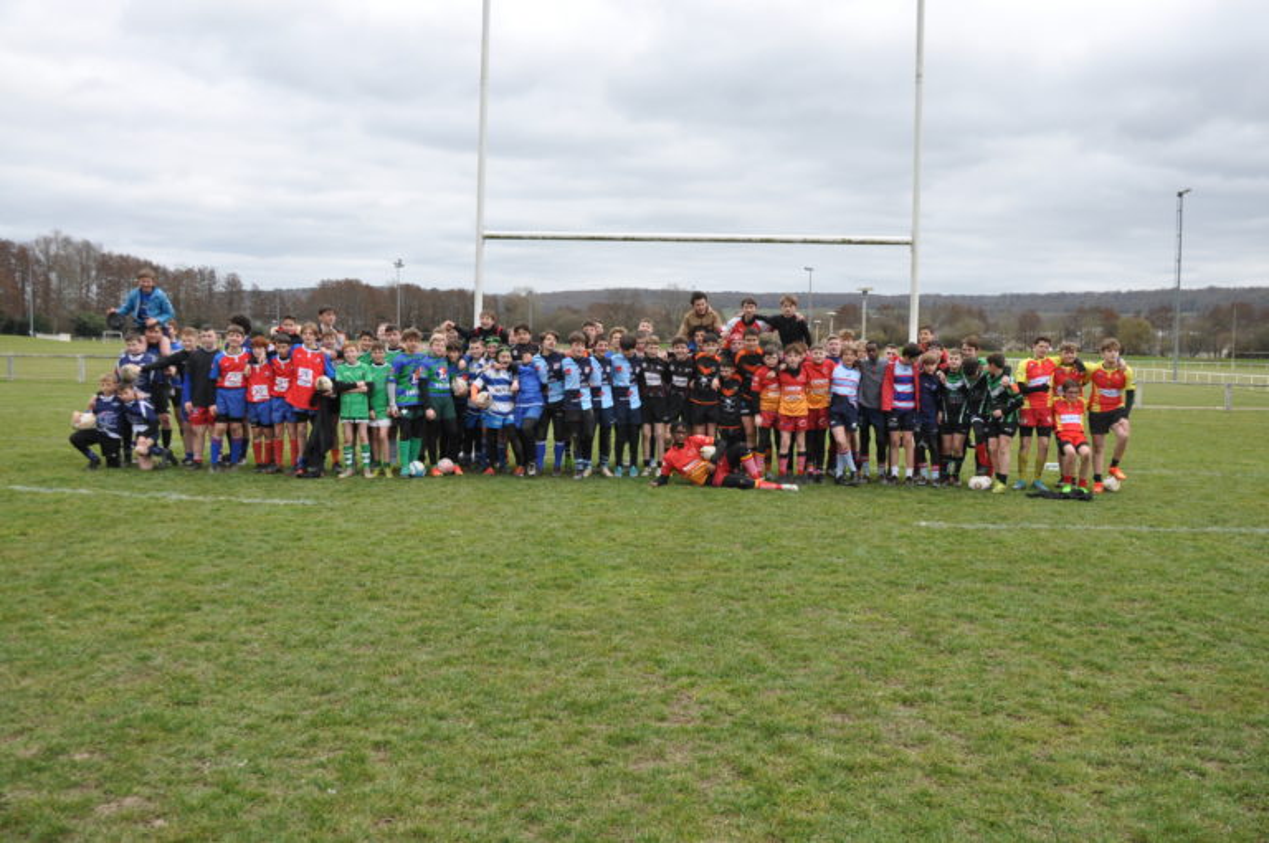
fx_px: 1109
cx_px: 634
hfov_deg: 59.6
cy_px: 422
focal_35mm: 32
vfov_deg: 41.6
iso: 500
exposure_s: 1/500
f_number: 5.6
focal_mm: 21
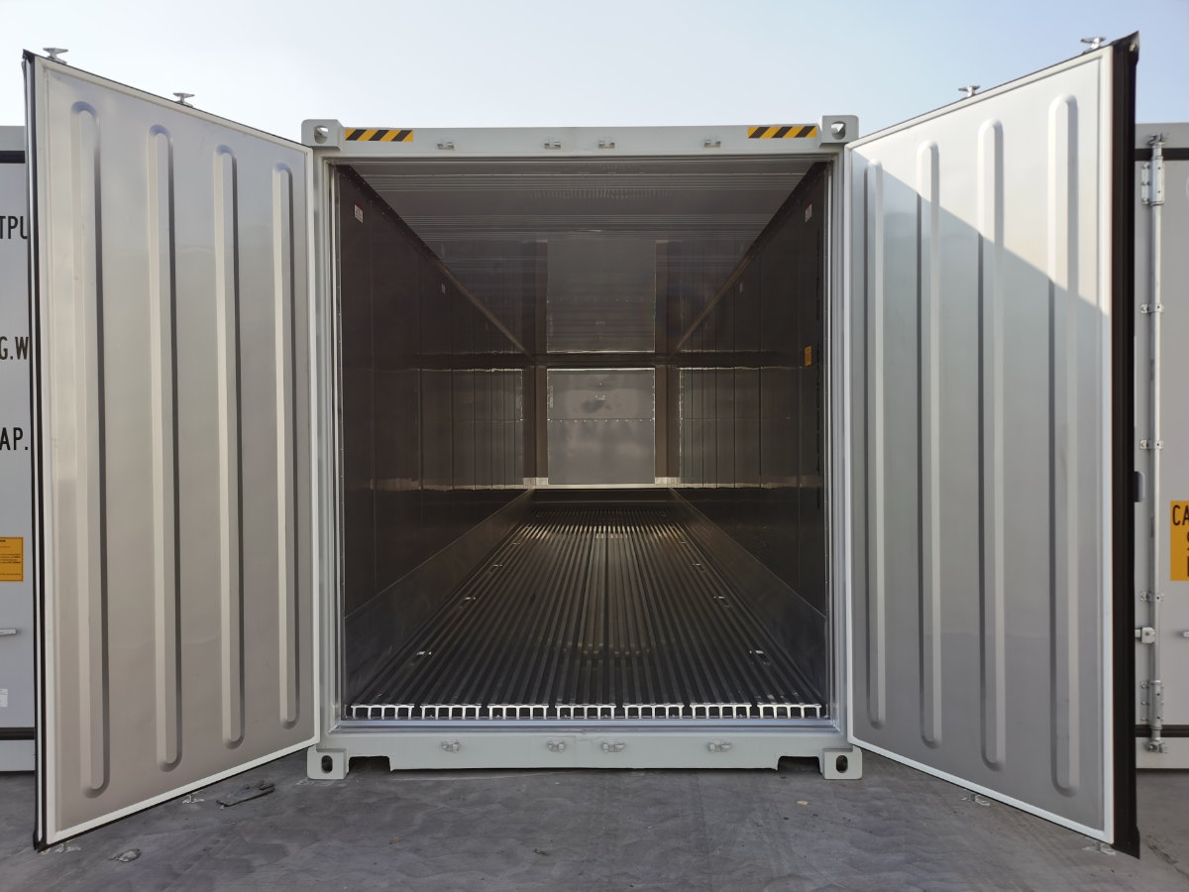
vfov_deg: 51.4
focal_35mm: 27
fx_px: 927
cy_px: 446
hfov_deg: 65.3
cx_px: 594
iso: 50
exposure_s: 1/1164
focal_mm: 5.6
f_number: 1.8
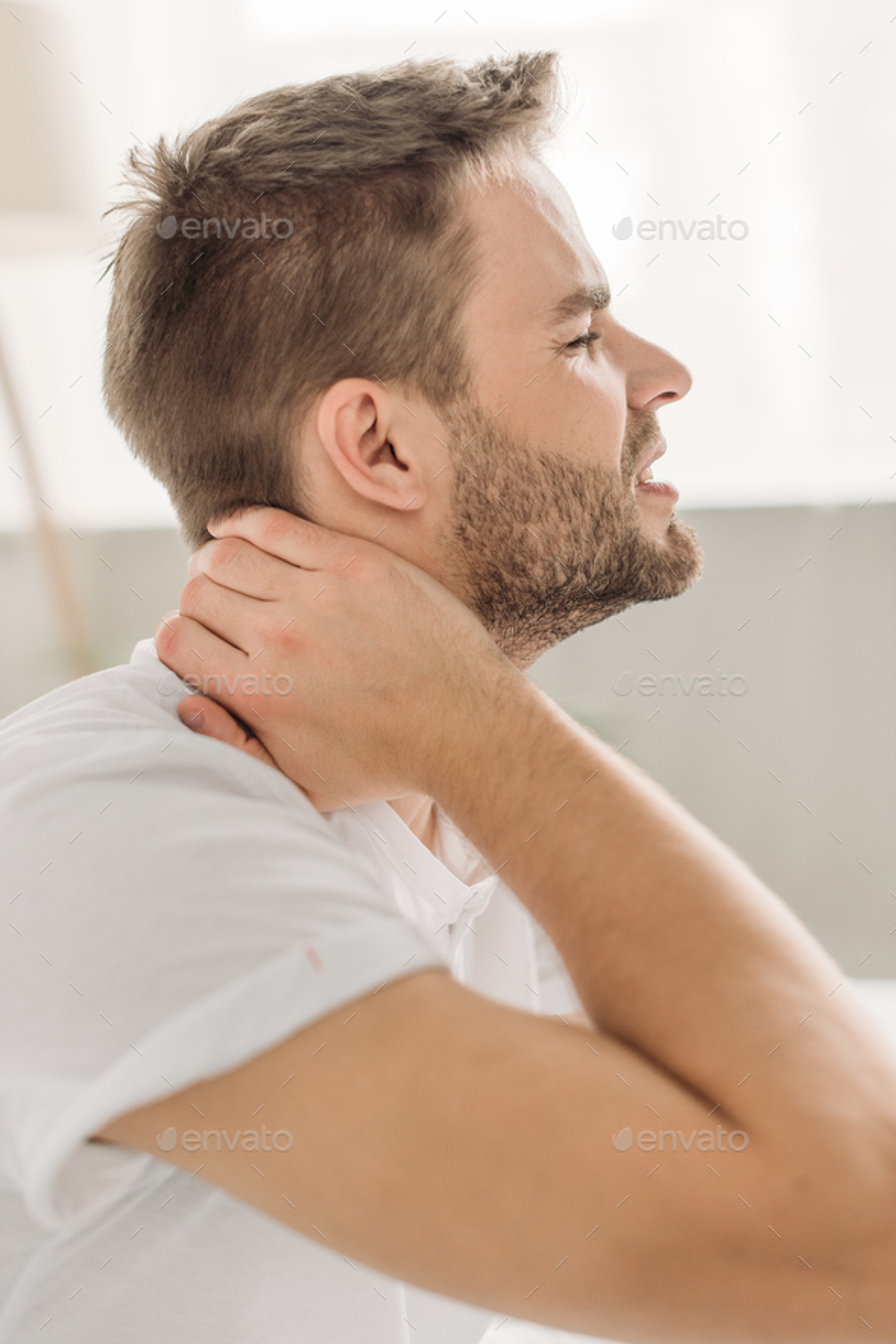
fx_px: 1865
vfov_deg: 39.6
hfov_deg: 27.0
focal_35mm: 50
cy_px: 672
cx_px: 448
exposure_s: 1/200
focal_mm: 50
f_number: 2.5
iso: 400
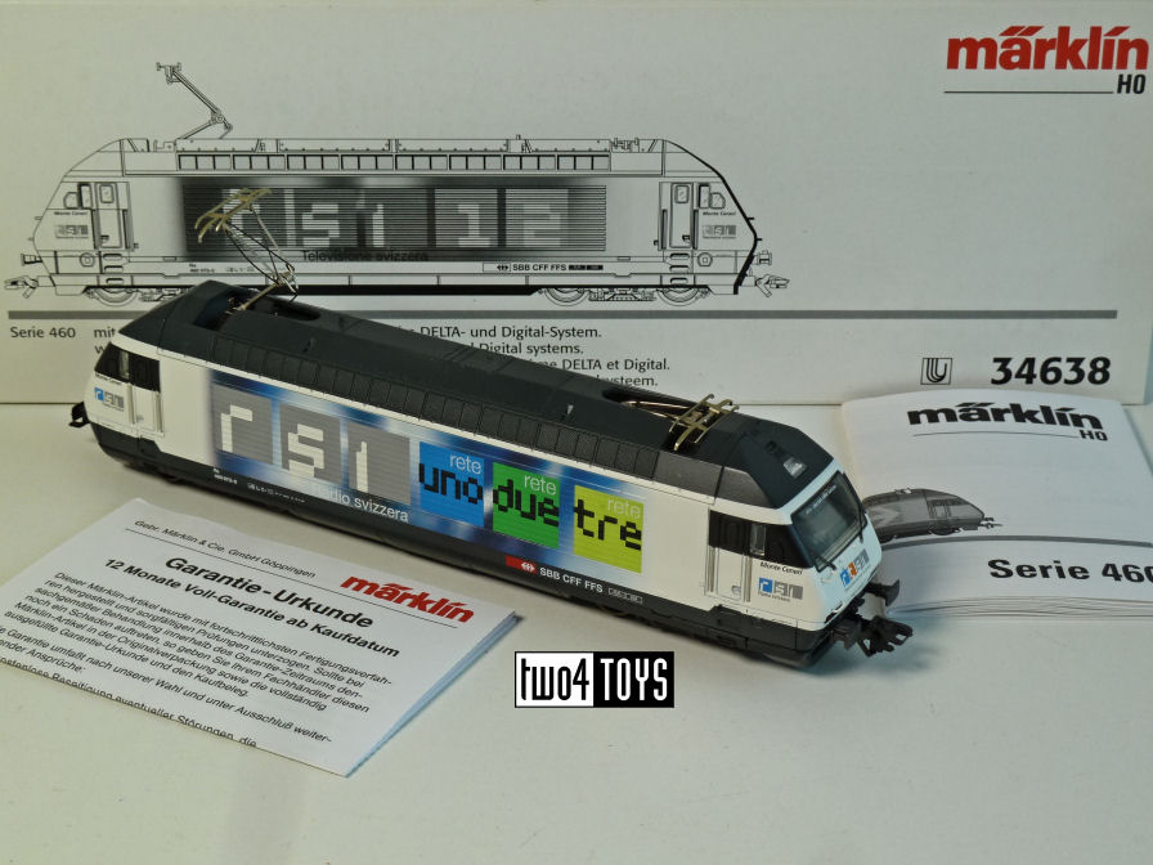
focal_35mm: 72
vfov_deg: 20.4
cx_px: 576
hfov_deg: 27.0
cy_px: 432
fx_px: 2398
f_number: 4.1
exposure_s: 1/40
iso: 100
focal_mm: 11.9
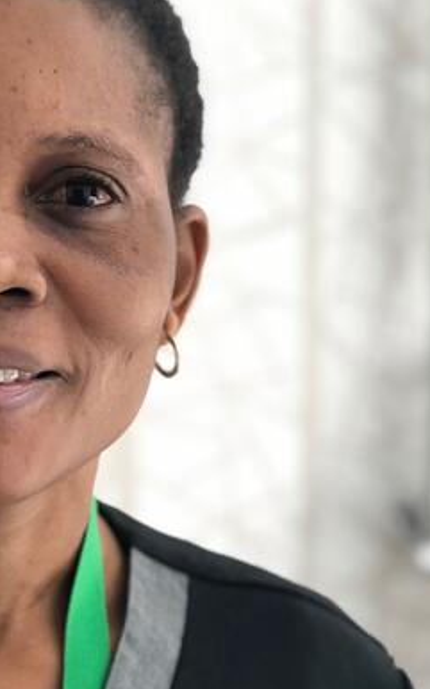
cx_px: 121
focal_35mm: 116
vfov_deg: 18.0
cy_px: 399
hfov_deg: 11.3
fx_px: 2177
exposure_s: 1/30
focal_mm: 6.6
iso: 64
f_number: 2.8
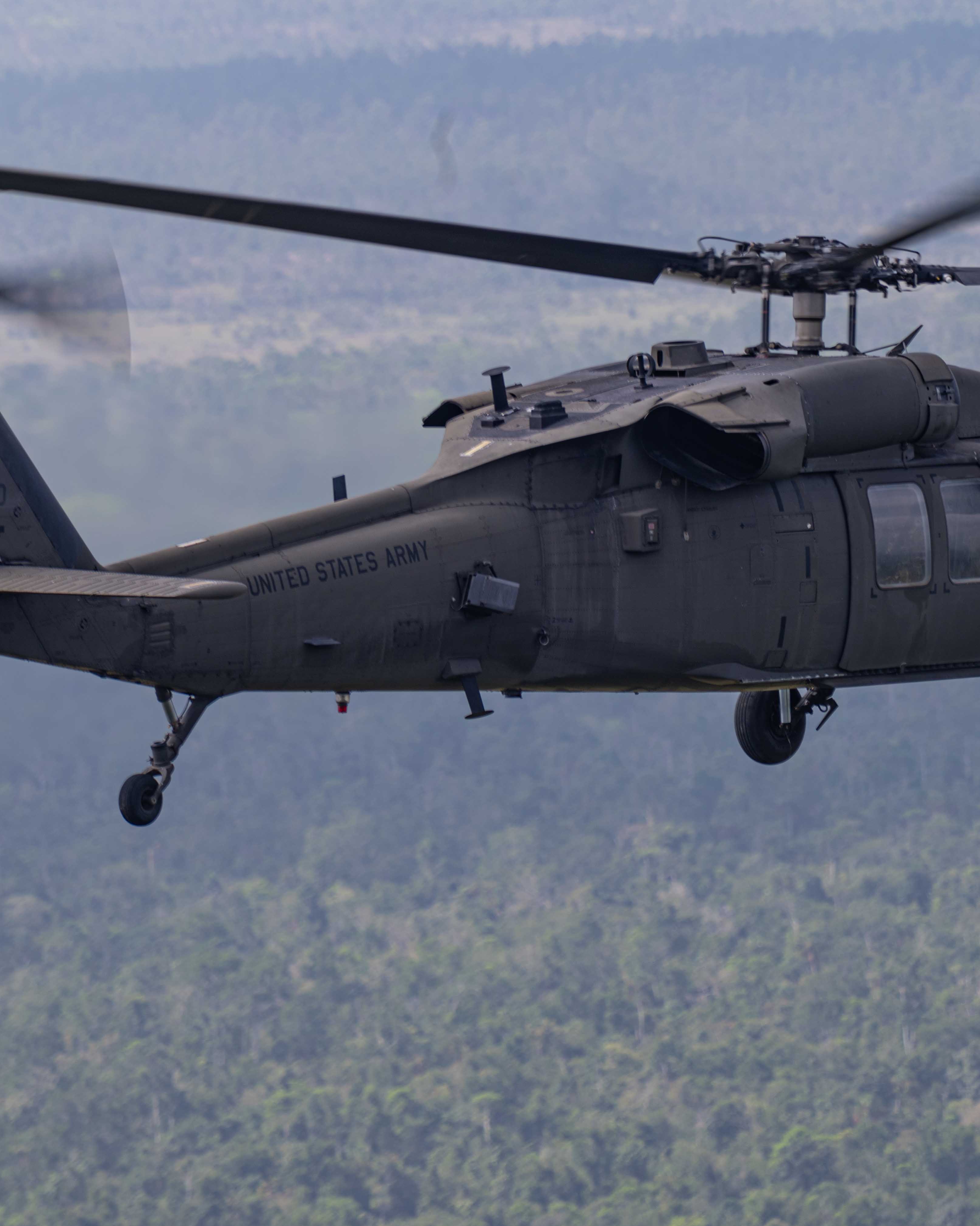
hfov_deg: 3.1
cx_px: 575
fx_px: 17911
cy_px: 613
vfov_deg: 3.9
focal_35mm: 494
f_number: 8
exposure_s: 1/250
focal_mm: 350
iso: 100
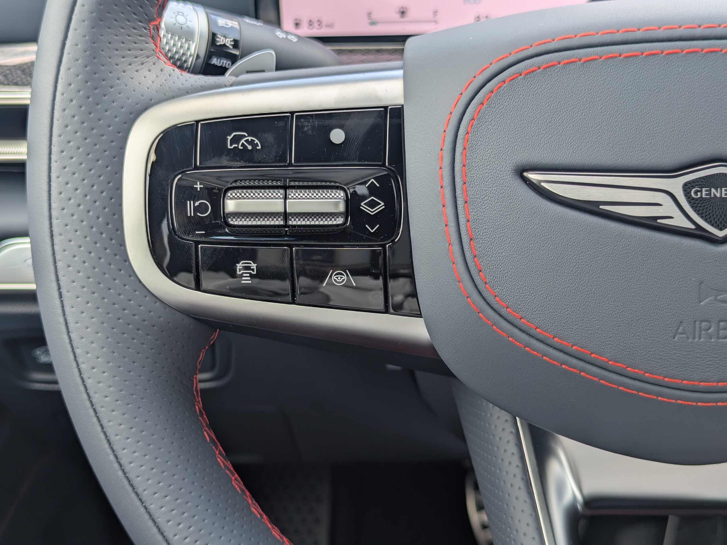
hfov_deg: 39.7
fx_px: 1008
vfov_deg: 30.3
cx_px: 364
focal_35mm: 48
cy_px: 272
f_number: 1.85
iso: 41
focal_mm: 6.81
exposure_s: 1/274
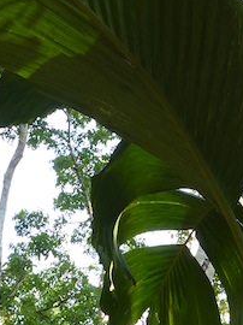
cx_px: 219
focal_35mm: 105
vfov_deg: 18.7
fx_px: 984
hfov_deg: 13.9
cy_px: 111
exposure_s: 1/125
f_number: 3.5
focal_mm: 4.5
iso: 100
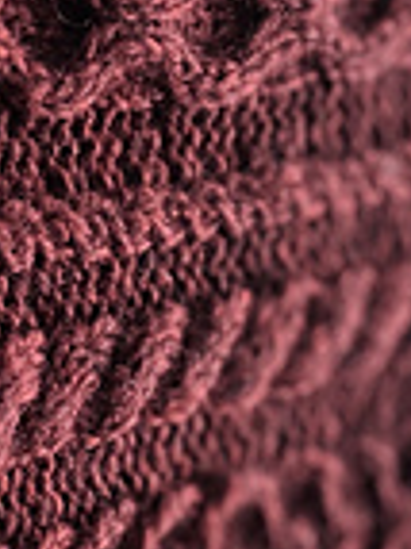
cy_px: 495
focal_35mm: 91
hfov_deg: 16.0
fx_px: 1443
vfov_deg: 21.1
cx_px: 52
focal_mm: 4.25
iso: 1000
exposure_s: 1/14
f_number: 1.8
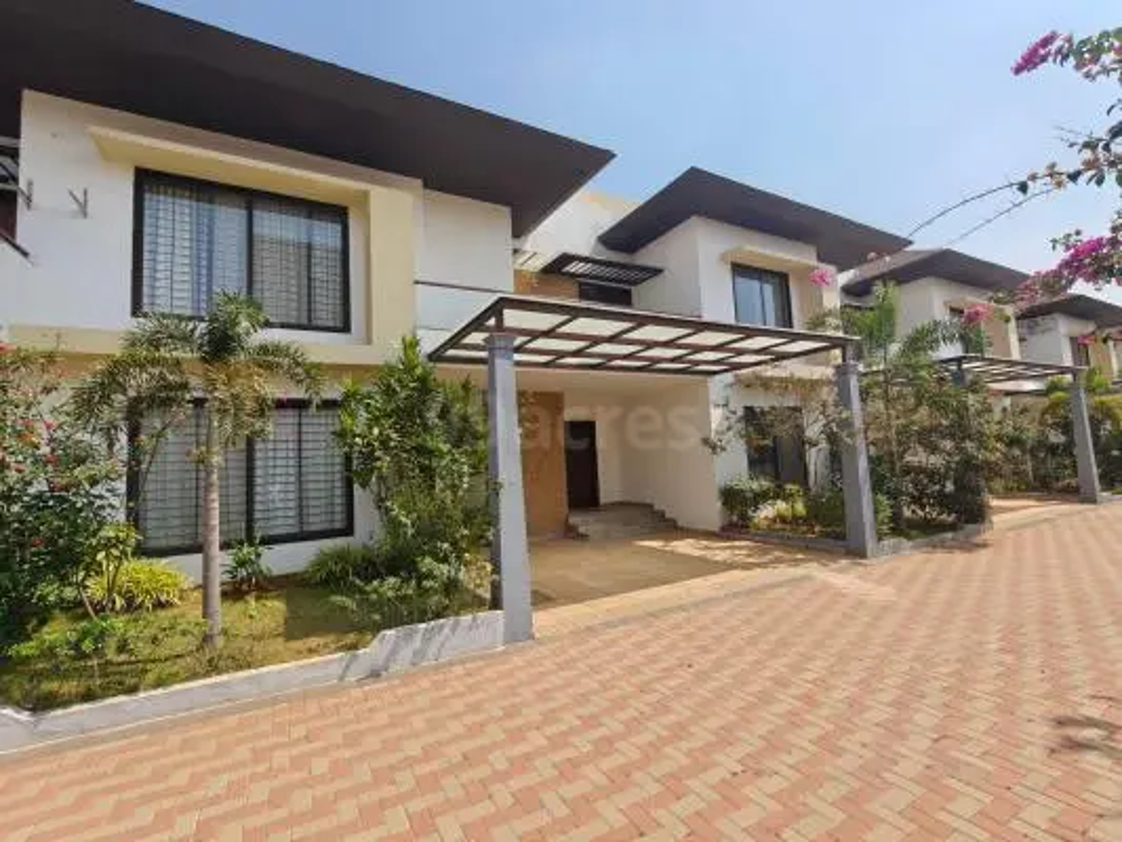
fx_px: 486
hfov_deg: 98.2
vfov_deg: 81.8
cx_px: 561
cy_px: 421
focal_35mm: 15
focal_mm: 2.3
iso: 50
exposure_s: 1/295
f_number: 2
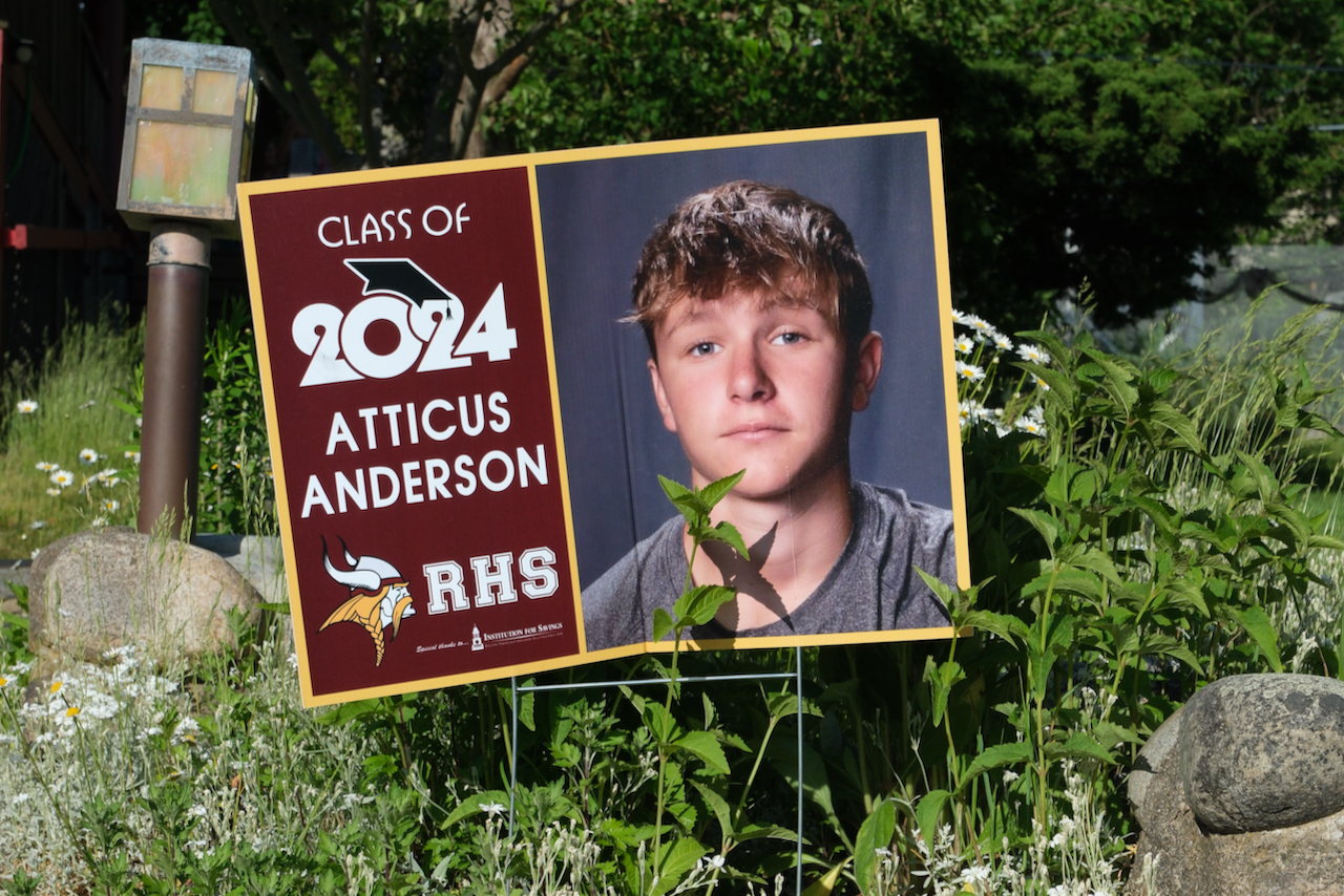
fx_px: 1755
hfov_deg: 41.9
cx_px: 672
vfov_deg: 28.7
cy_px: 448
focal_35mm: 47
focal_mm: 31.1
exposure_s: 1/3200
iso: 1000
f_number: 8
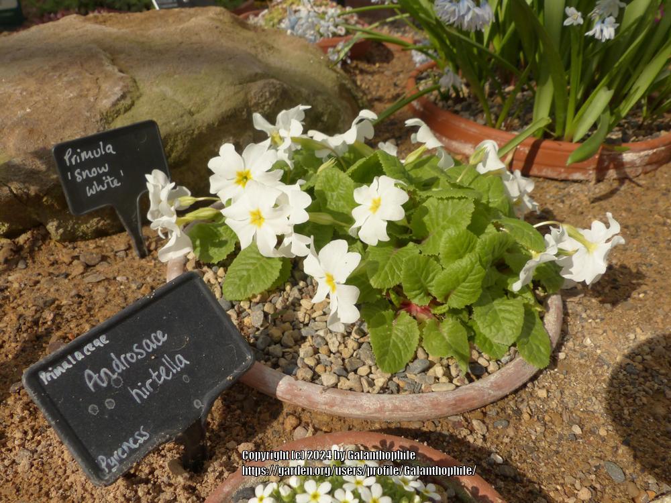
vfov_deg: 49.7
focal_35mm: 28
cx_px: 336
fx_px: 543
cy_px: 252
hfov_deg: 63.4
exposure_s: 1/1600
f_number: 4
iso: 100
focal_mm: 5
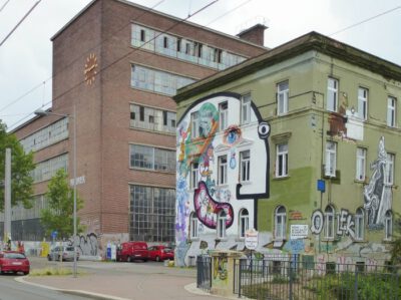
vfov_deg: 46.7
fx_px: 347
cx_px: 200
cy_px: 150
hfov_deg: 60.0
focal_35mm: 30
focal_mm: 5.4
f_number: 3.5
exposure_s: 1/500
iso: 200
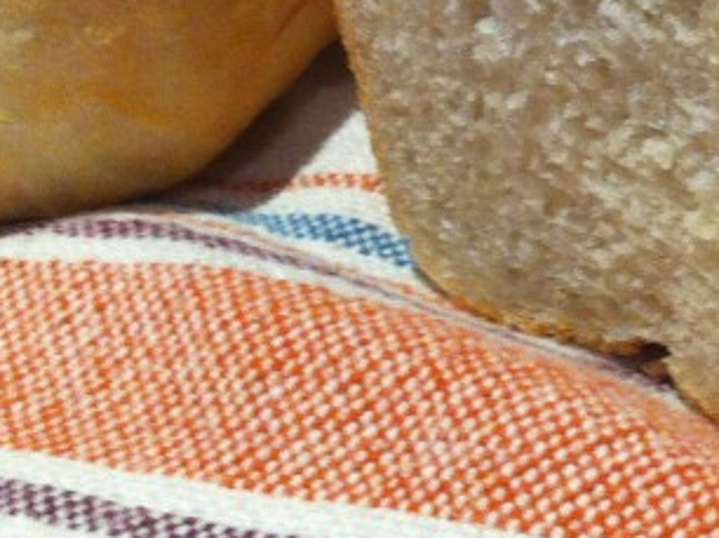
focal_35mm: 117
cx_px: 775
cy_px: -69
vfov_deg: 12.4
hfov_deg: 16.4
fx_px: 2428
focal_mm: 3.85
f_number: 2.8
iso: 160
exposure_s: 1/15
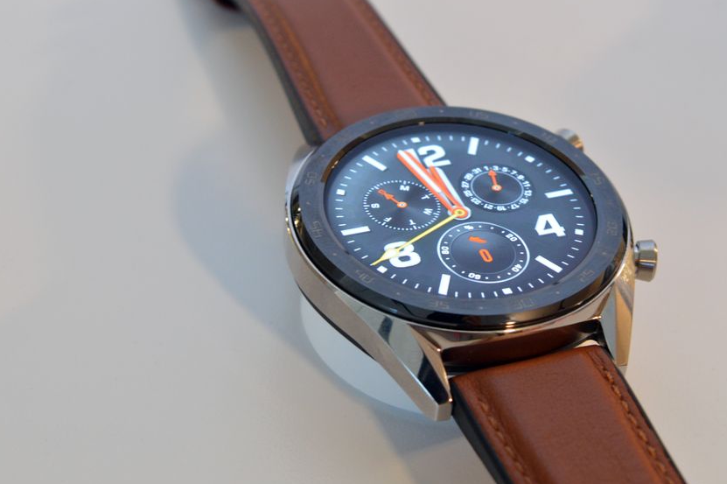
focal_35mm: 90
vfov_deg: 15.2
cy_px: 253
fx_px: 1807
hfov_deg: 22.7
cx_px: 344
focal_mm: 55
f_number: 10
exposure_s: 1/25
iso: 1600
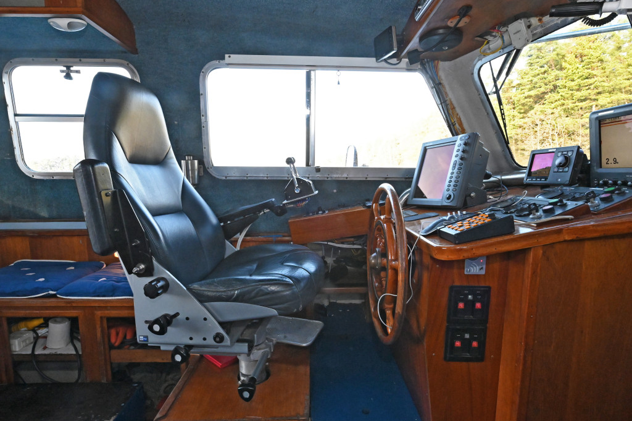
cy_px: 210
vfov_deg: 64.5
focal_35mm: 19
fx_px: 333
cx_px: 316
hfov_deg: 87.0
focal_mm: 19
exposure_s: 1/200
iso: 8000
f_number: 18
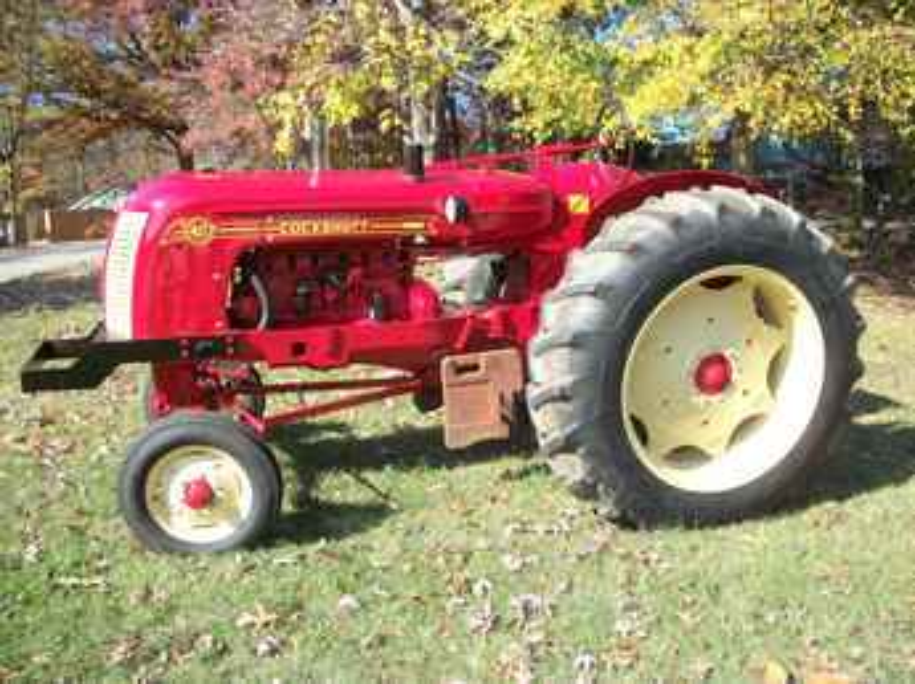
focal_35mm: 32
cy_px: 342
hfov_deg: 56.9
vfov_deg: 44.1
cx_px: 458
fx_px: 845
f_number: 8.8
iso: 80
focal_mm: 5.7
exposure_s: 1/60
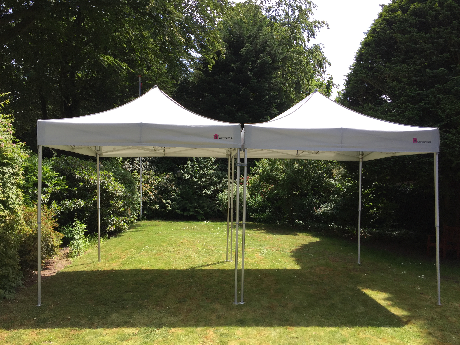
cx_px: 230
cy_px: 172
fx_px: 385
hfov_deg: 61.7
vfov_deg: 48.2
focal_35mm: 29
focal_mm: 4.15
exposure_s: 1/719
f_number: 2.2
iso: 32
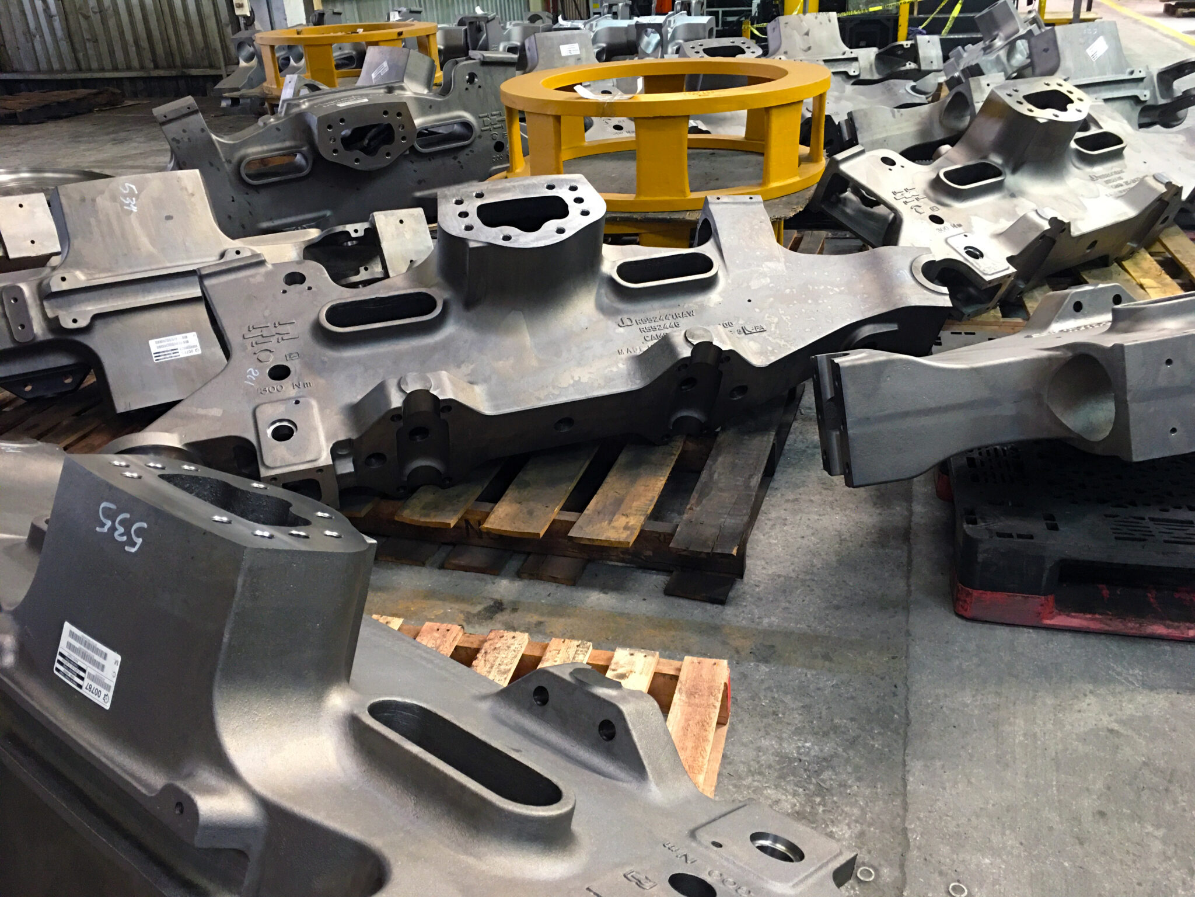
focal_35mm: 29
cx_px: 598
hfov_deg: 61.7
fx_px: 1001
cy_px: 448
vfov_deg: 48.2
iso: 100
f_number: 2.2
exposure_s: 1/15
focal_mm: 4.15
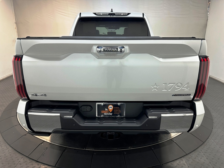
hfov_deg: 71.6
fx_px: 155
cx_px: 112
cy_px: 84
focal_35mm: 24
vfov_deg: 56.8
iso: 250
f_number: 1.78
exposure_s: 1/60
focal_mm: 6.86
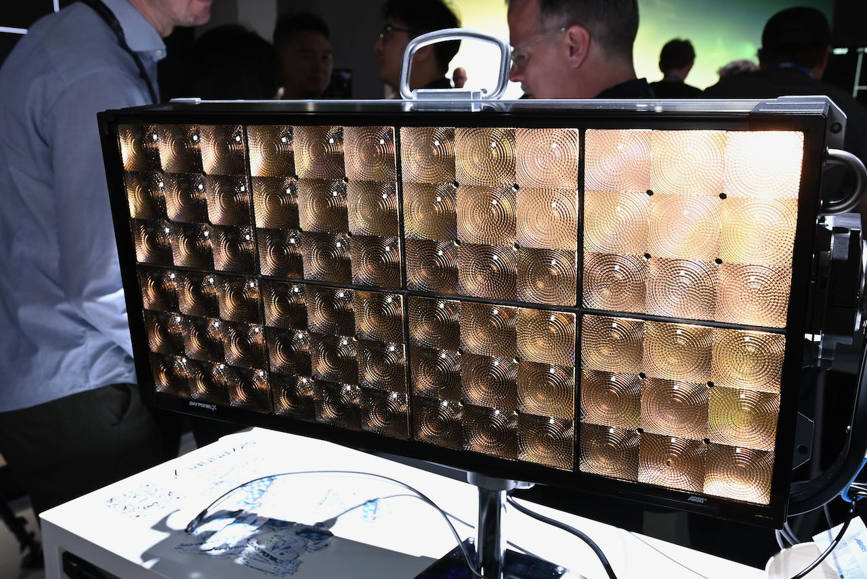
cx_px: 434
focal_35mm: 34
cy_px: 290
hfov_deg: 55.8
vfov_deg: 38.9
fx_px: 819
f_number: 5.6
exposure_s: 1/125
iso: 1250
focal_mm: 23
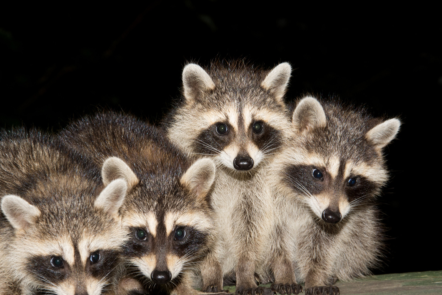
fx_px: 2087
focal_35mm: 170
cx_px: 223
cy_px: 197
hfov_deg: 12.1
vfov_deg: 8.1
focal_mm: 80
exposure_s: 1/60
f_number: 9
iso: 640
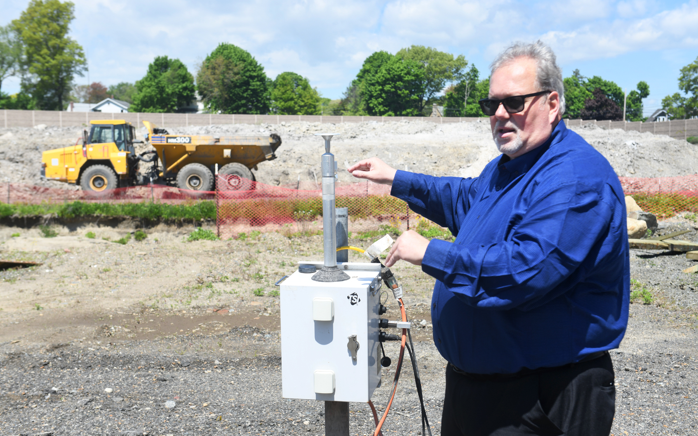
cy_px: 226
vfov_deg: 26.3
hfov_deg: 41.1
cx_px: 349
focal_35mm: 49
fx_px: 932
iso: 200
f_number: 7.1
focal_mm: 48
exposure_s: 1/500
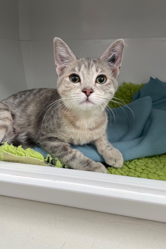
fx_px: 194
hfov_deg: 46.4
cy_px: 127
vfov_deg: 65.5
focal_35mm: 28
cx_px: 81
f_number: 1.6
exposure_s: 1/120
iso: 80
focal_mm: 4.2
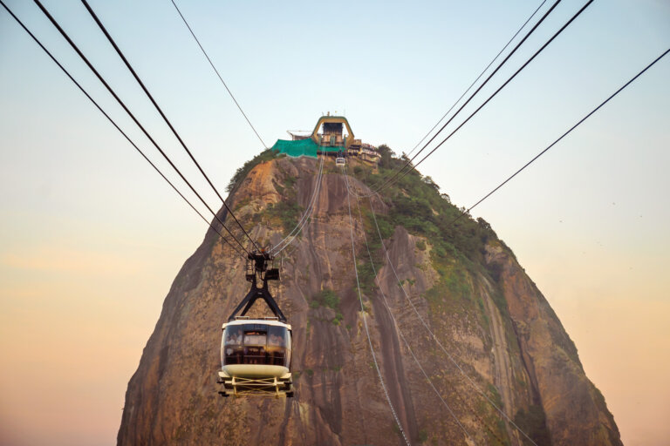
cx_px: 335
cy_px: 223
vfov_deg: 15.2
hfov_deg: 22.6
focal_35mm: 90
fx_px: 1675
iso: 200
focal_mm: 60
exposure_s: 1/80
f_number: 5
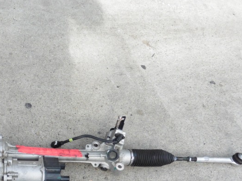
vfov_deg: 29.2
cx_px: 26
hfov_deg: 37.8
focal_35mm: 47
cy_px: 174
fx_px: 329
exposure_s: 1/320
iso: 160
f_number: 4
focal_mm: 4.3
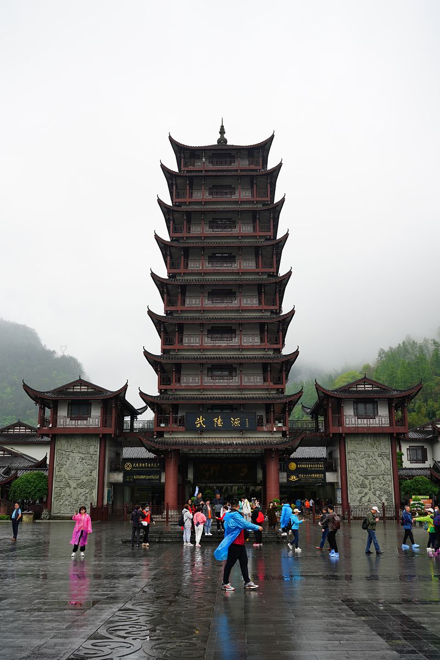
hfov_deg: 38.5
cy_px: 330
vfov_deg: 55.2
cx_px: 220
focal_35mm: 34
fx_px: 631
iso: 100
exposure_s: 1/100
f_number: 4
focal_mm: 34.4
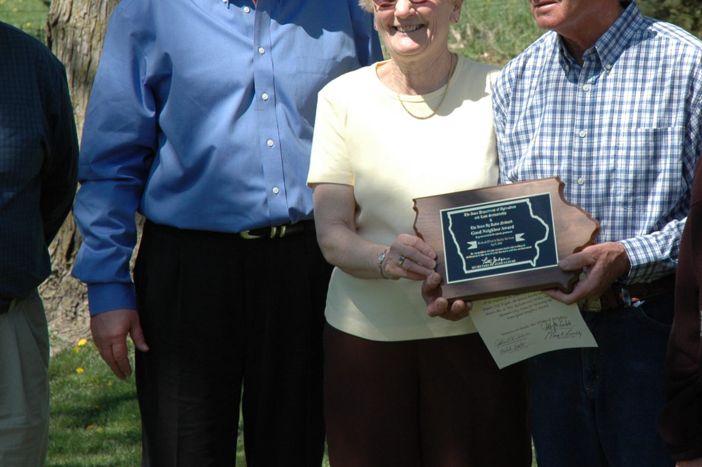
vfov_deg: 7.2
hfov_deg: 10.9
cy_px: 92
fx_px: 3683
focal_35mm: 189
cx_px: 479
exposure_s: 1/320
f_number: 9
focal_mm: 70
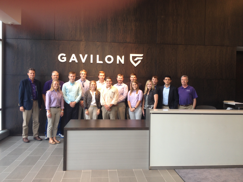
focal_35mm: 35
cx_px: 122
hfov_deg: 52.6
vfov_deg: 40.7
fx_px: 246
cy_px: 91
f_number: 2.4
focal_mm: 4.28
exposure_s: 1/30
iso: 50
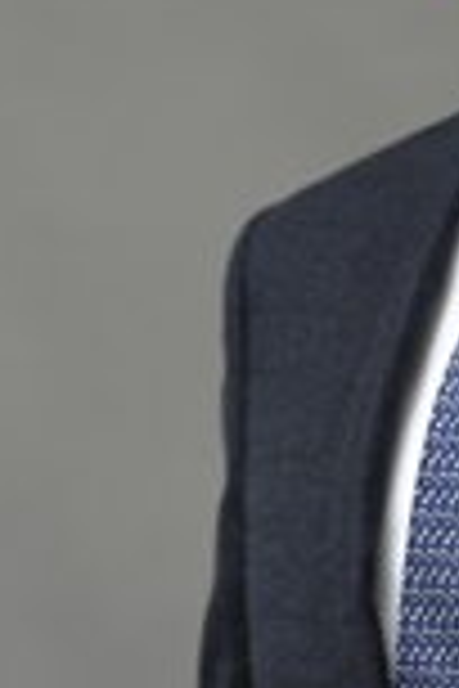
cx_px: 587
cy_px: 414
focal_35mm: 344
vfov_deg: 6.0
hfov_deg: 4.0
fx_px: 6578
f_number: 4
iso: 100
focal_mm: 105
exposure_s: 1/100
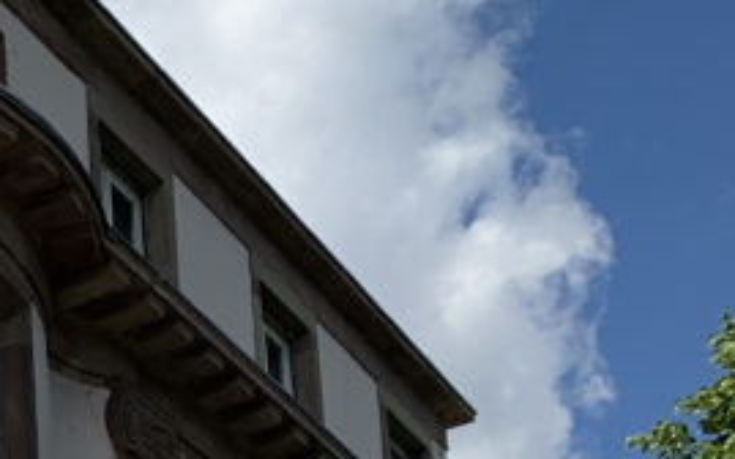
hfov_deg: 16.7
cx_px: -571
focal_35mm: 105
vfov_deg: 10.9
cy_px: 1027
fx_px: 2103
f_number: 1.8
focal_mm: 4.25
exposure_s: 1/2994
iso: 25
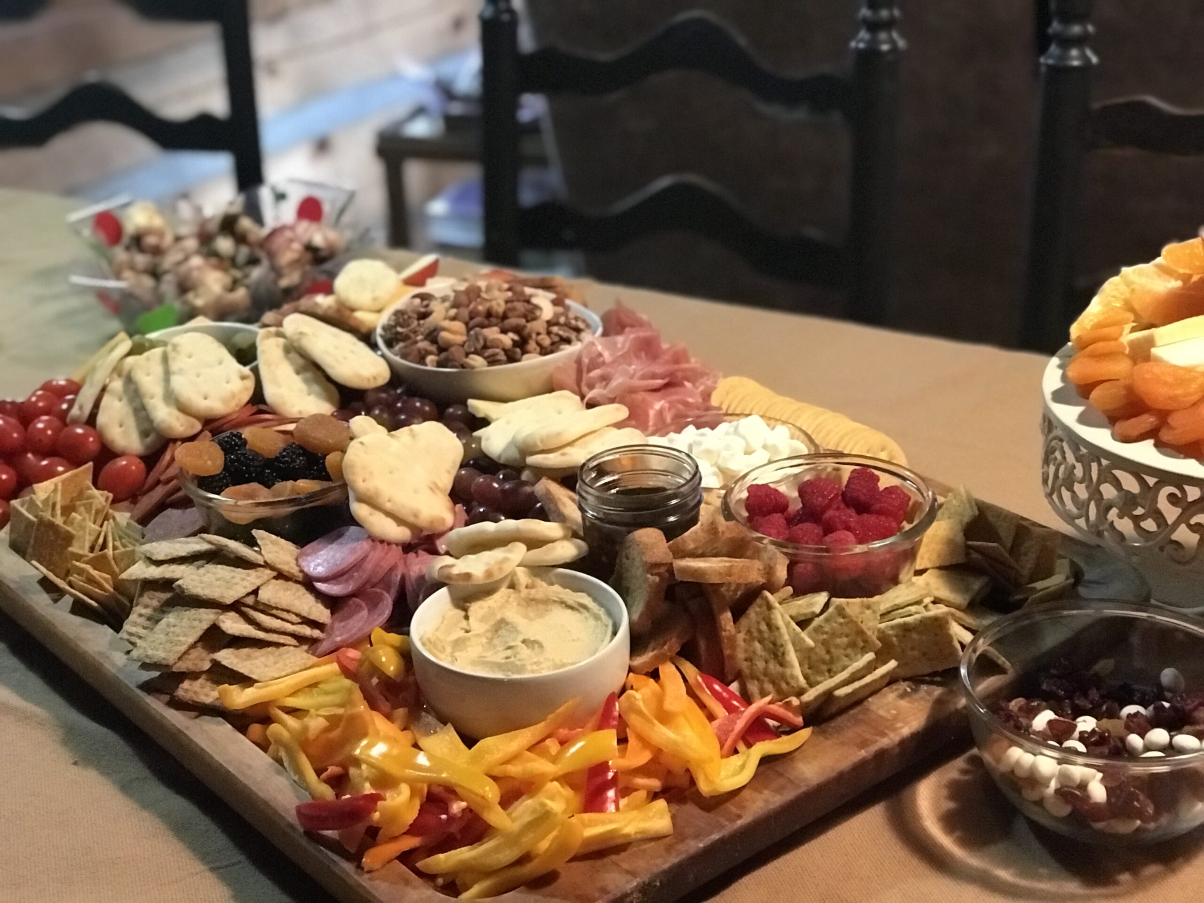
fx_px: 1983
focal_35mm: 57
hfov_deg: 33.8
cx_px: 602
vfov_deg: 25.7
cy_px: 452
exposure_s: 1/60
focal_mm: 6.6
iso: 1000
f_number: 2.8
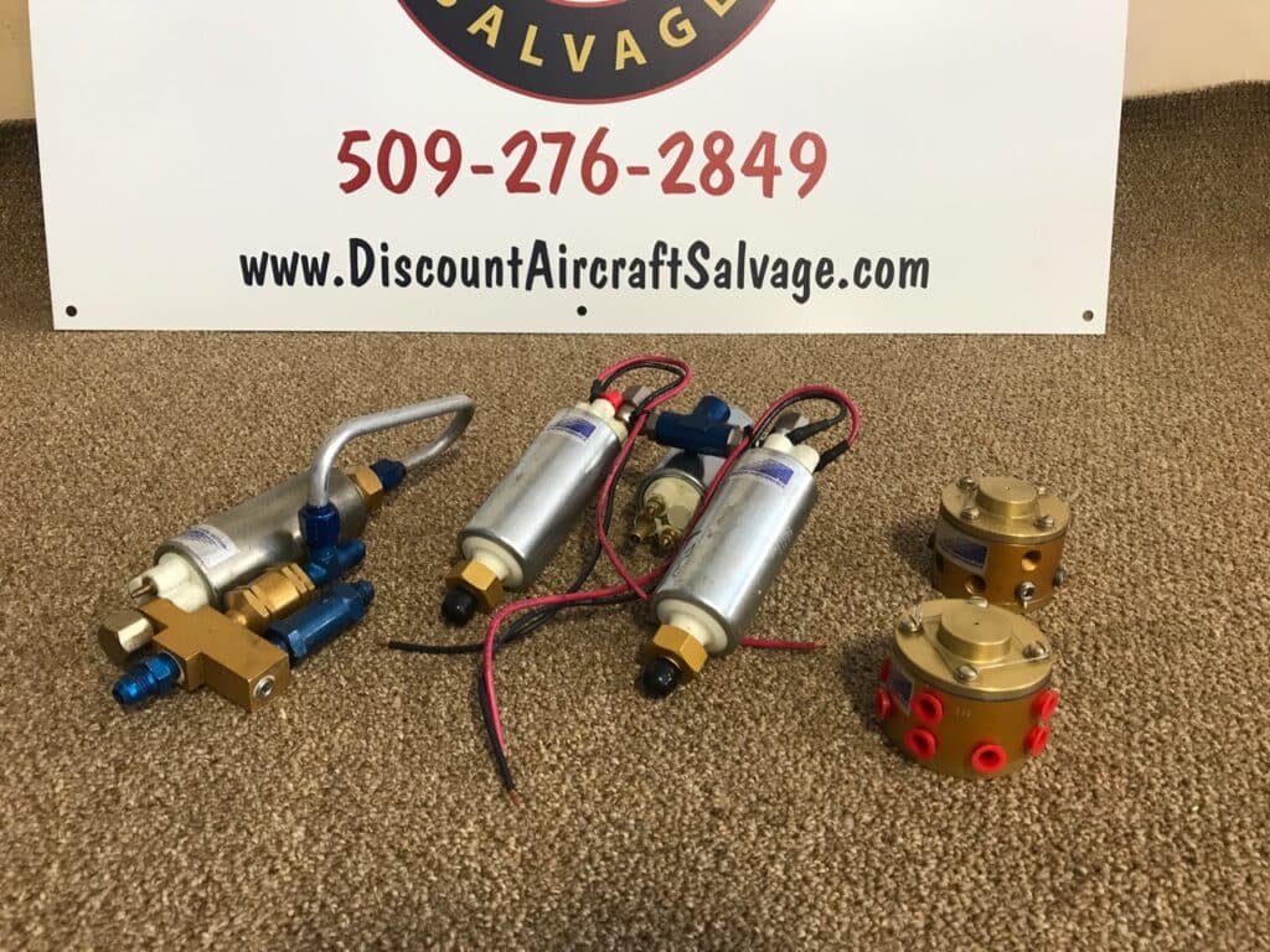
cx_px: 635
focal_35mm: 28
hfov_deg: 63.4
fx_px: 1027
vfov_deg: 49.7
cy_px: 476
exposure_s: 1/24
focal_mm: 3.99
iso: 40
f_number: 1.8
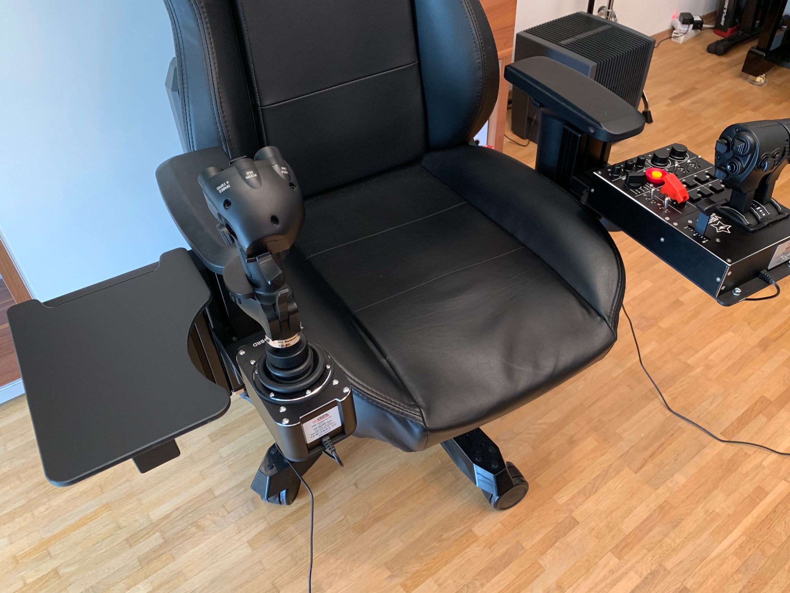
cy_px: 306
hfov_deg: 61.6
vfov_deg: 48.2
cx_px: 429
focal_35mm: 29
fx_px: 662
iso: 320
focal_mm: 4.25
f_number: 1.8
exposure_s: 1/50
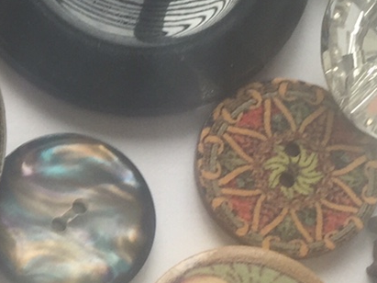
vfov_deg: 13.1
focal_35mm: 113
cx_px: -91
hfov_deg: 16.6
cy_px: 186
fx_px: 1230
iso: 32
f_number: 2.2
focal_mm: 4.15
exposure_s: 1/60
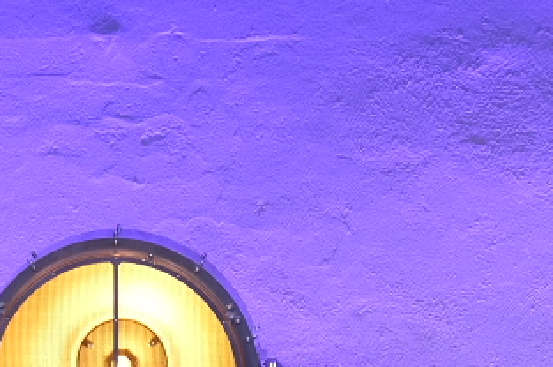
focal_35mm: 426
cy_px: 951
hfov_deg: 4.8
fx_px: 6537
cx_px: 733
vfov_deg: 3.2
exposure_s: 1/200
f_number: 2.8
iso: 800
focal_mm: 50
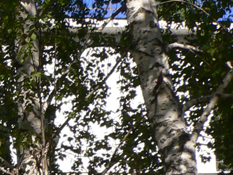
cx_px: -258
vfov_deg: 8.6
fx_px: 1117
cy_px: 323
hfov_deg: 10.7
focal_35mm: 166
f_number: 5.6
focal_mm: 5.8
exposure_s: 1/320
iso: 80
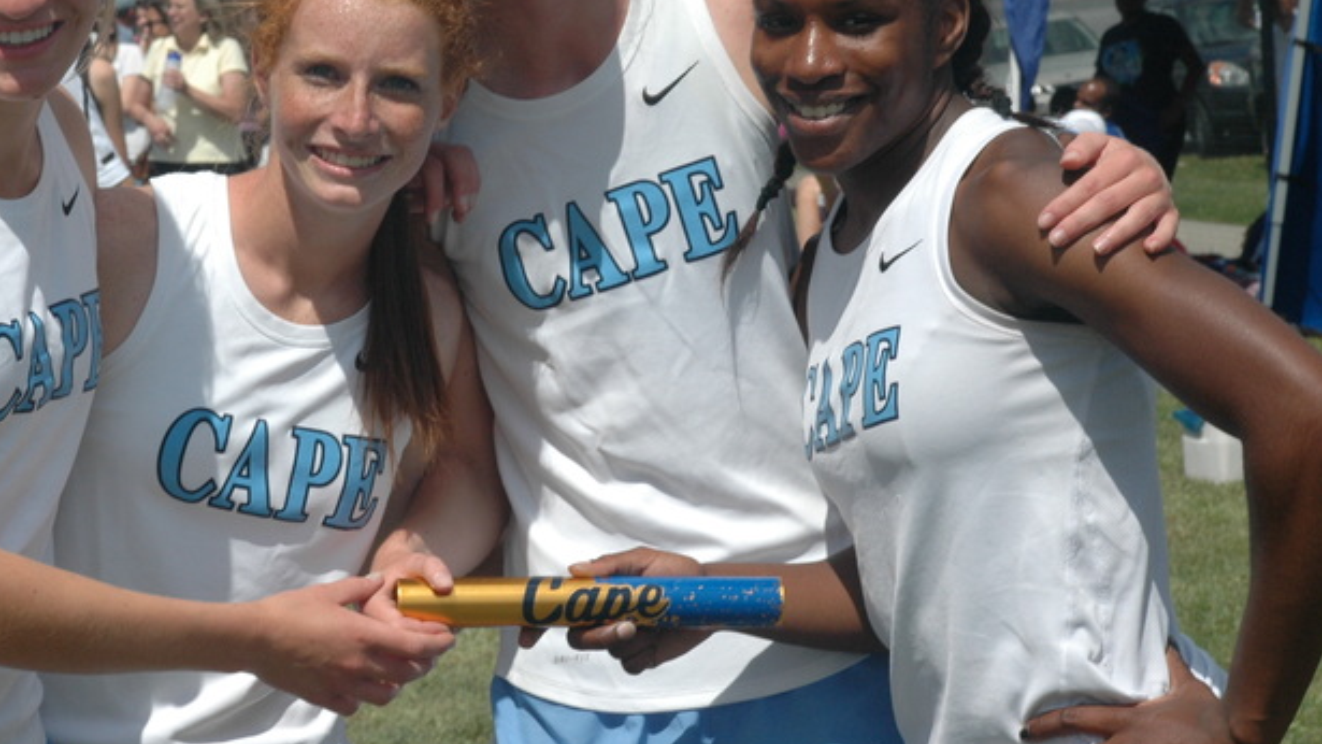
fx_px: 5013
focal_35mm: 143
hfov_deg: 15.0
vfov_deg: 8.5
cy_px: 191
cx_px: 492
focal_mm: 70
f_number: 18
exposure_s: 1/400
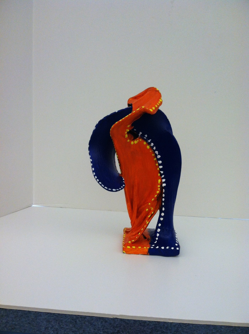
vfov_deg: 52.7
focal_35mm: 35
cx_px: 124
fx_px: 337
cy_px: 167
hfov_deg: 40.6
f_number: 2.8
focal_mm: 3.85
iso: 125
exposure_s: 1/120
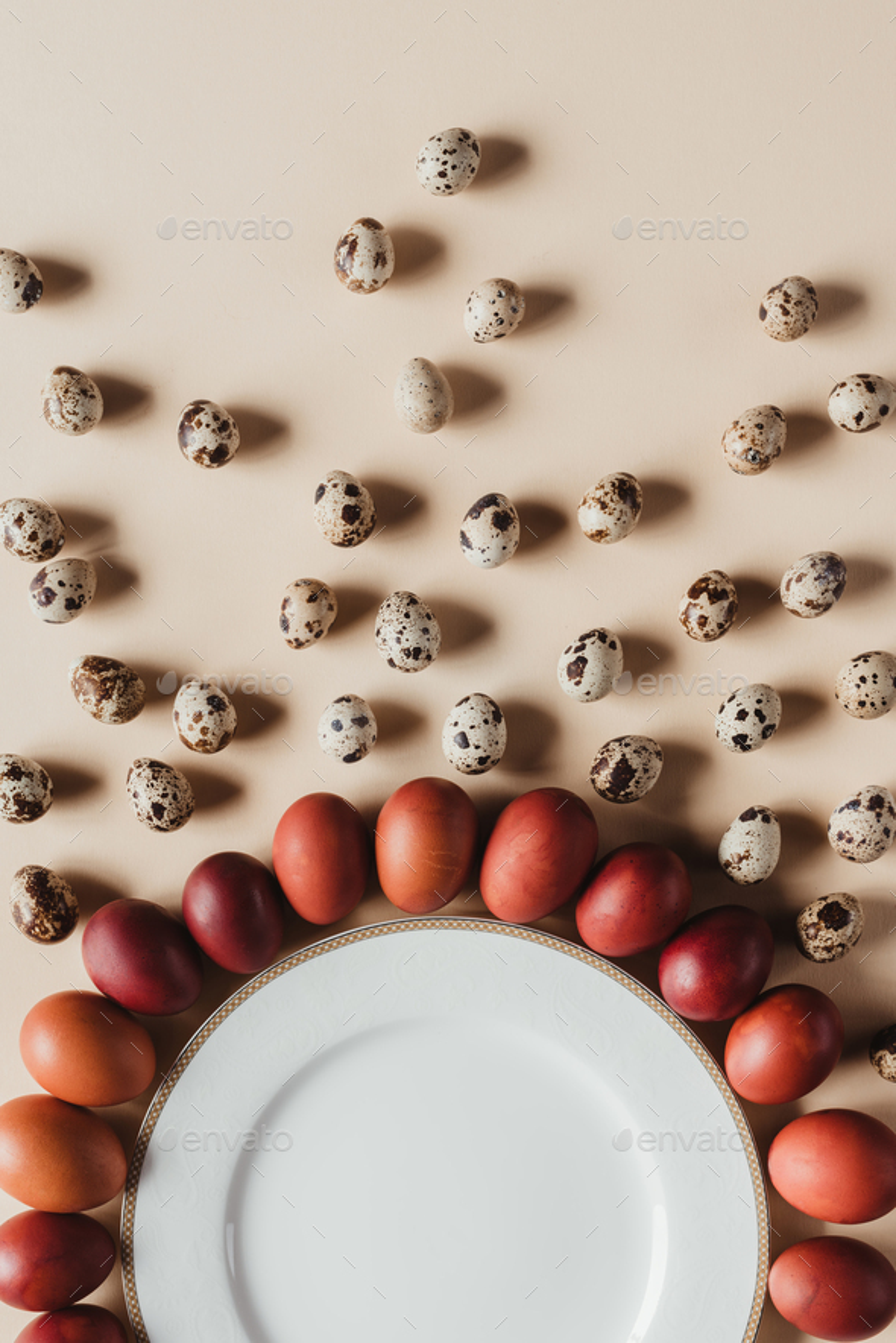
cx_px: 448
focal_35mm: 50
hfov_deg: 27.0
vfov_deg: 39.6
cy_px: 672
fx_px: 1865
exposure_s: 1/160
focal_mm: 50
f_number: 8
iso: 160
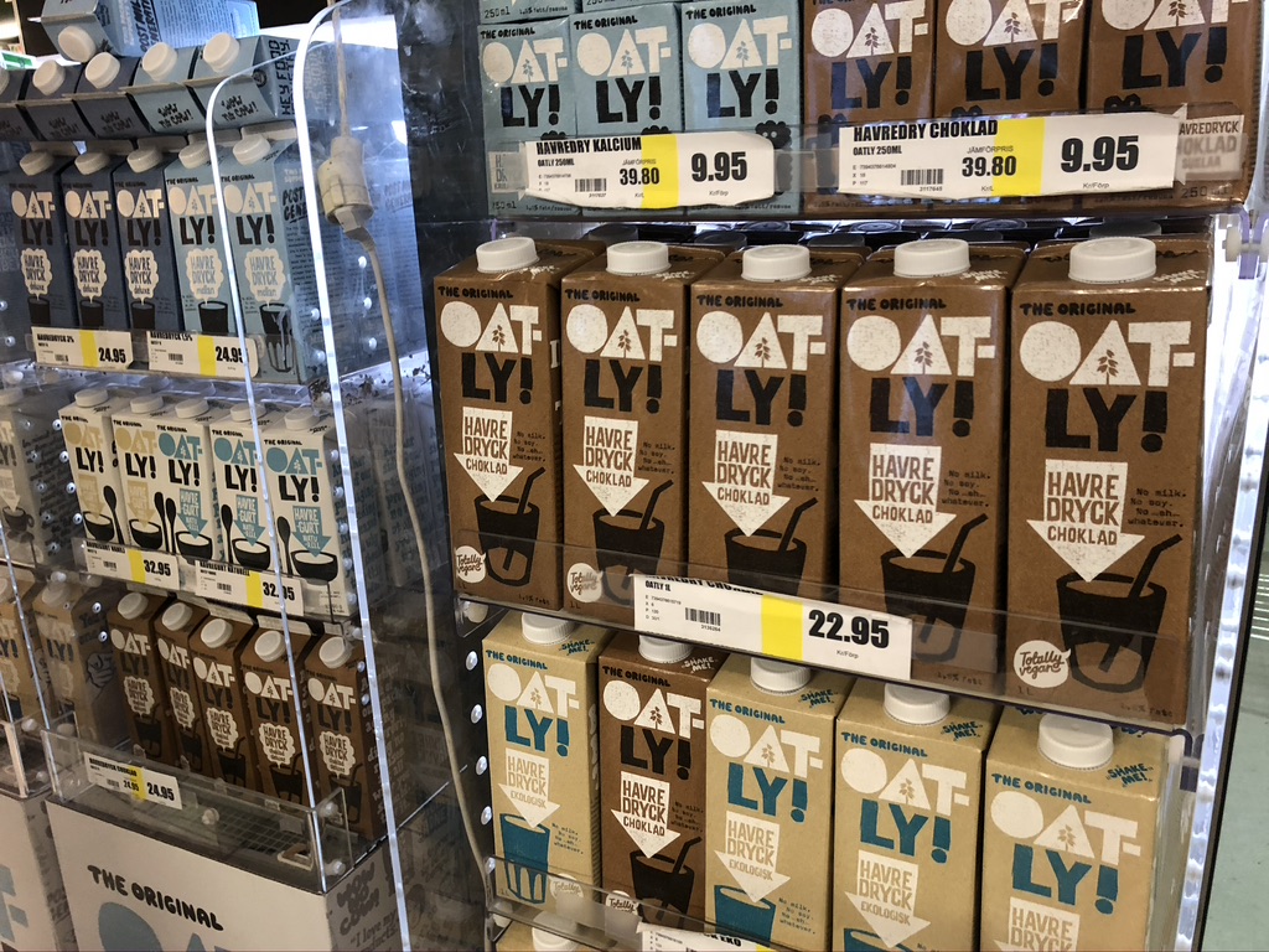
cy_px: 476
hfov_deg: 63.4
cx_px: 634
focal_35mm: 28
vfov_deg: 49.7
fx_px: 1026
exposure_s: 1/17
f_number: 1.8
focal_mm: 3.99
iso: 100
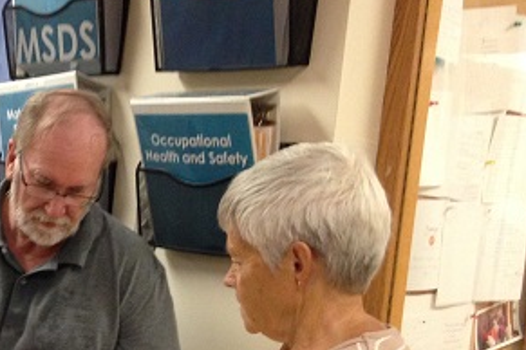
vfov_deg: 17.1
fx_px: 1125
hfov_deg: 24.7
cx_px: -37
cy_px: 390
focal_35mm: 77
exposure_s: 1/20
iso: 250
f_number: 2.4
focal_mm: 4.12
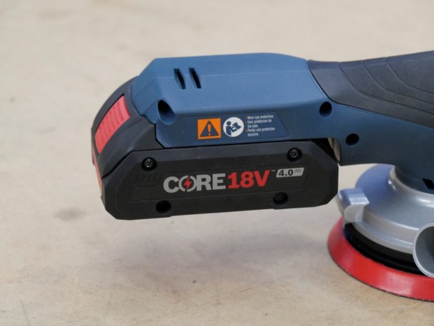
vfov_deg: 10.2
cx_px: 217
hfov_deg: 13.5
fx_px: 1830
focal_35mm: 146
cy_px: 163
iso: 3200
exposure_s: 1/125
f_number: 5.4
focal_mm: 73
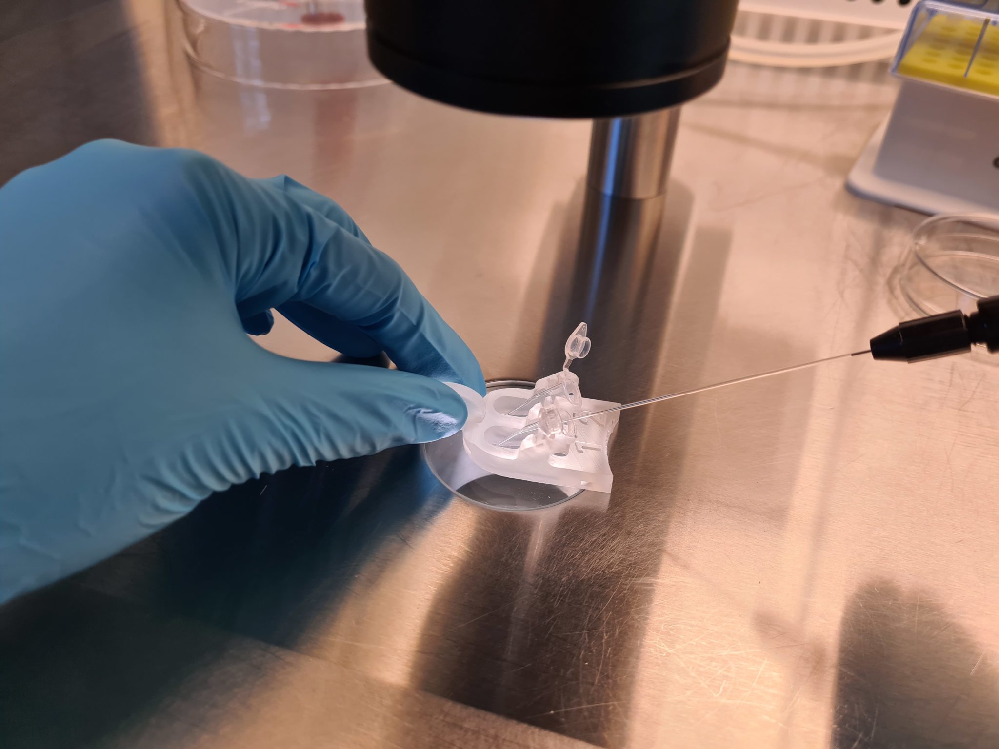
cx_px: 500
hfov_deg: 67.3
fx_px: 750
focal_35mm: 26
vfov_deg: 53.1
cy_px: 374
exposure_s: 1/50
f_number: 1.8
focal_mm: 5.4
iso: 100
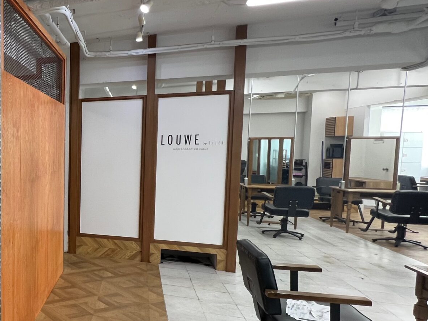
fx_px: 346
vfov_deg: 49.7
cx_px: -28
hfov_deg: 48.2
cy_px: 176
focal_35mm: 28
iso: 160
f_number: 1.8
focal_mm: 1.57
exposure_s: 1/100
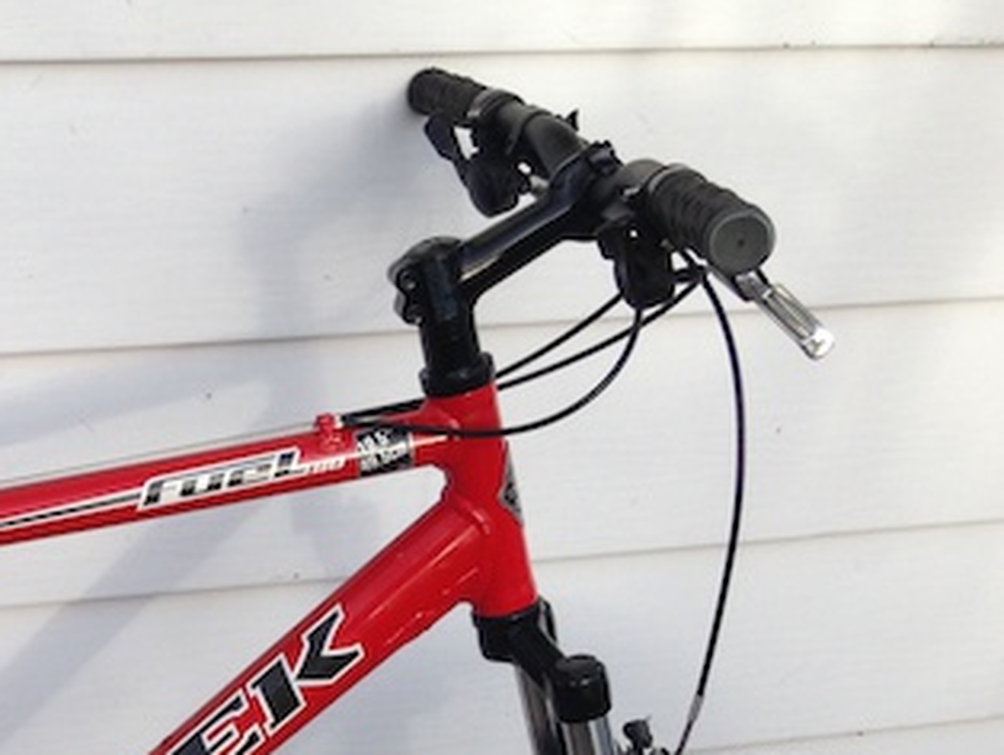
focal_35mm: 84
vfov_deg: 17.0
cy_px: 829
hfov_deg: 22.1
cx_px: -90
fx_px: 2438
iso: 50
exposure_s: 1/341
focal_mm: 4.12
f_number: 2.4
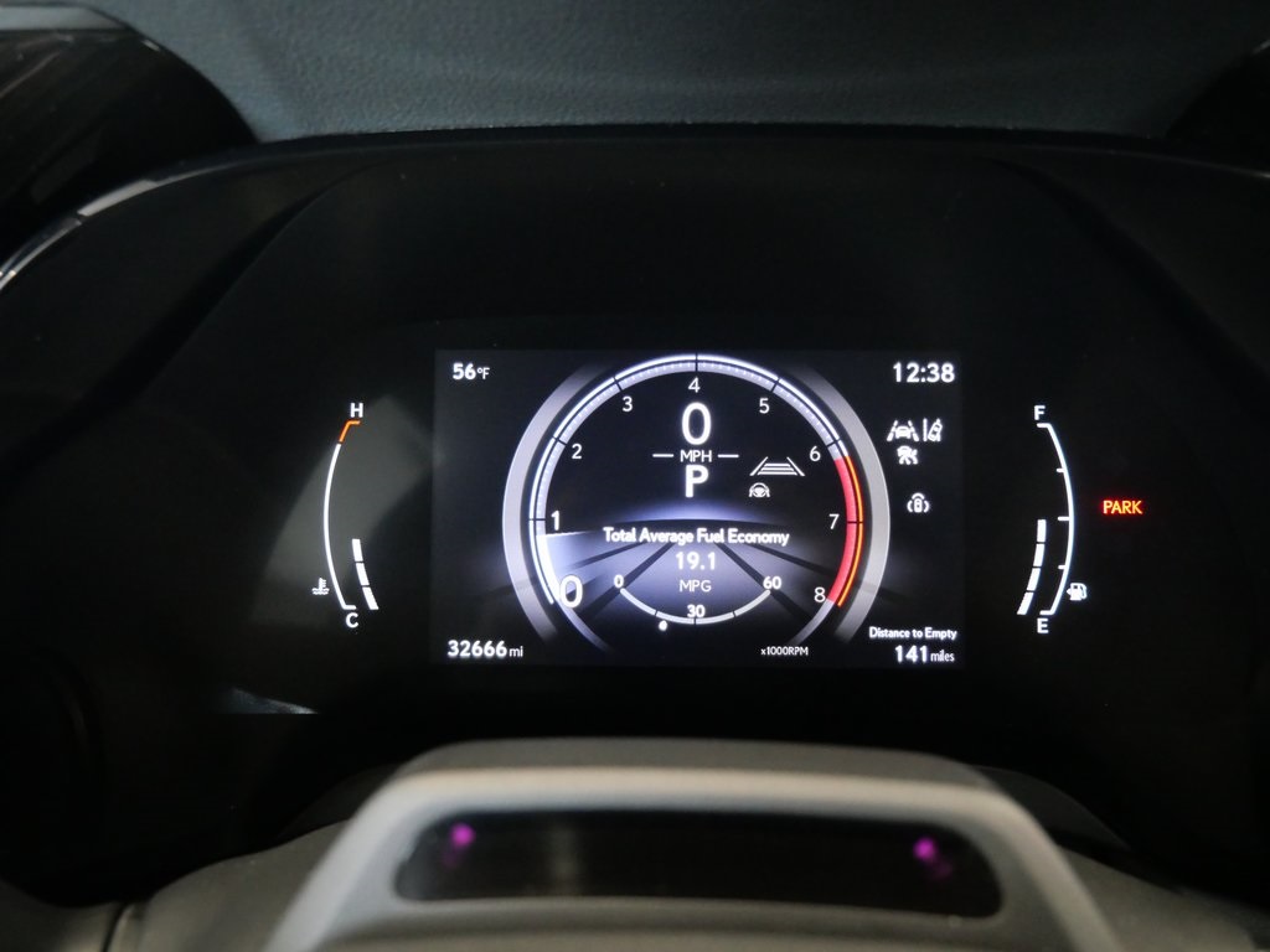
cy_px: 476
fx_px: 881
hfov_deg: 71.6
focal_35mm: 24
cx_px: 635
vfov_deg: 56.8
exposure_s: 1/15
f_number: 3.5
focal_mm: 12
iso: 3200
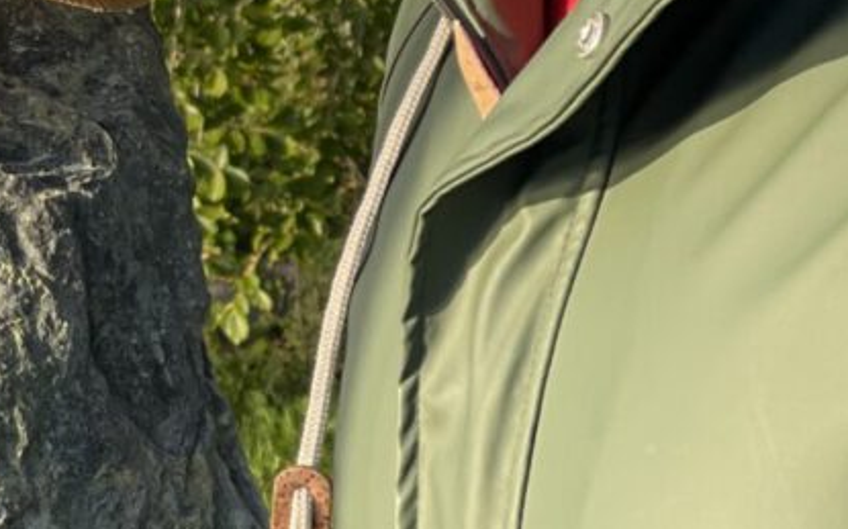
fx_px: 5798
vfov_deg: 5.2
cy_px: -243
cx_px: -419
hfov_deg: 8.2
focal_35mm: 251
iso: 25
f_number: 2.2
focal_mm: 7.5
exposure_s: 1/215
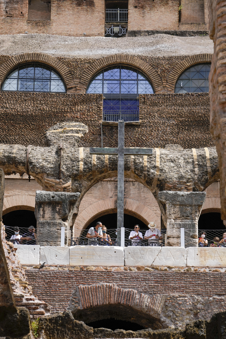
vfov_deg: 21.5
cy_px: 170
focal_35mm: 95
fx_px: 895
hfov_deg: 14.4
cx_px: 113
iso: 400
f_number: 9
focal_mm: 95
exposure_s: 1/1250
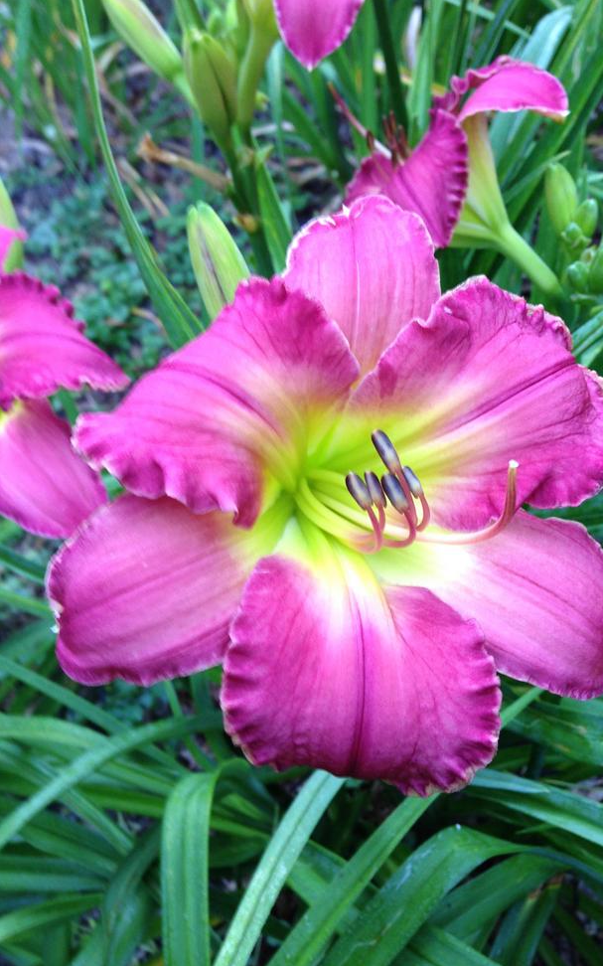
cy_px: 479
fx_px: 947
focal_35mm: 36
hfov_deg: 35.2
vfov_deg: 54.0
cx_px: 372
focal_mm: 4.12
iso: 50
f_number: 2.4
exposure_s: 1/24
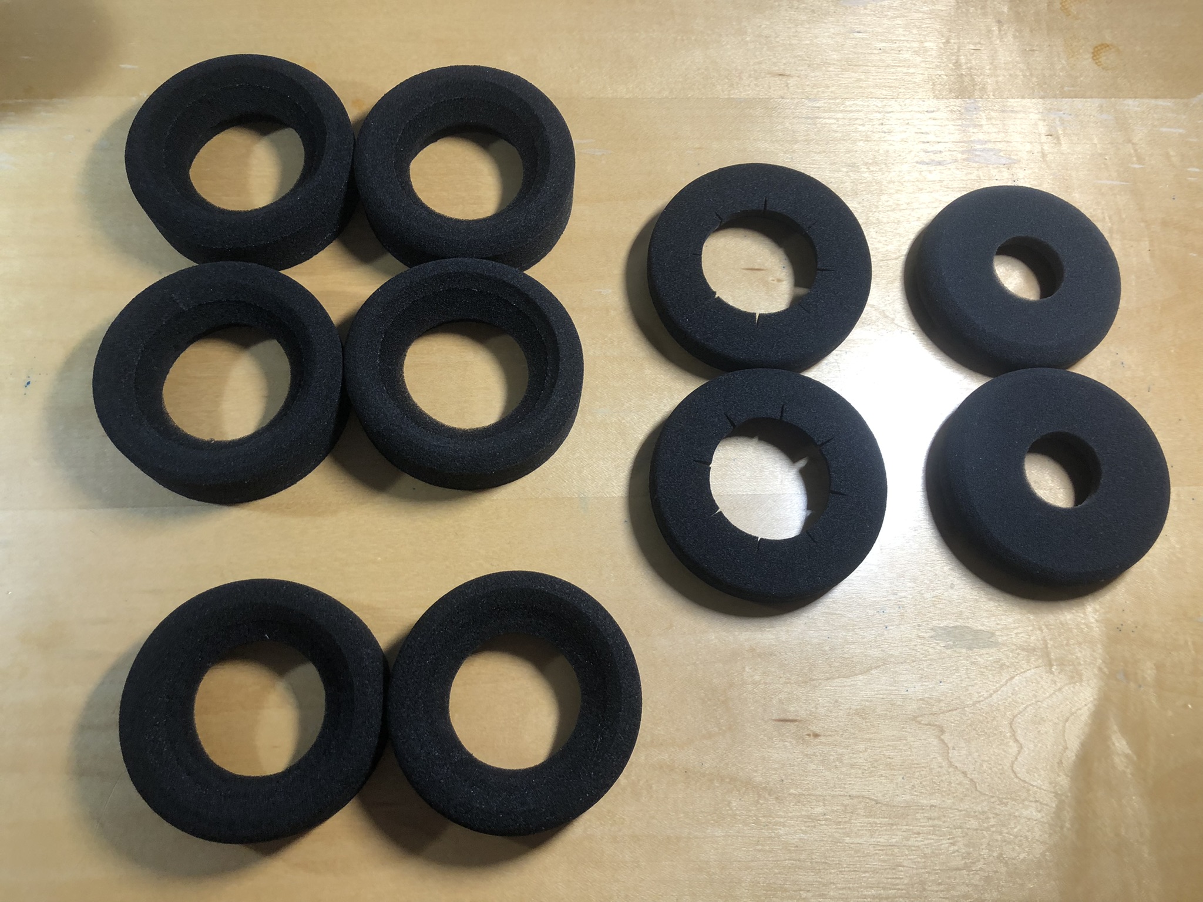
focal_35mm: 28
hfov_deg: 63.4
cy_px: 451
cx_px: 602
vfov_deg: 49.7
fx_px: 973
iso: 25
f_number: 1.8
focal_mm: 4
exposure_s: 1/30
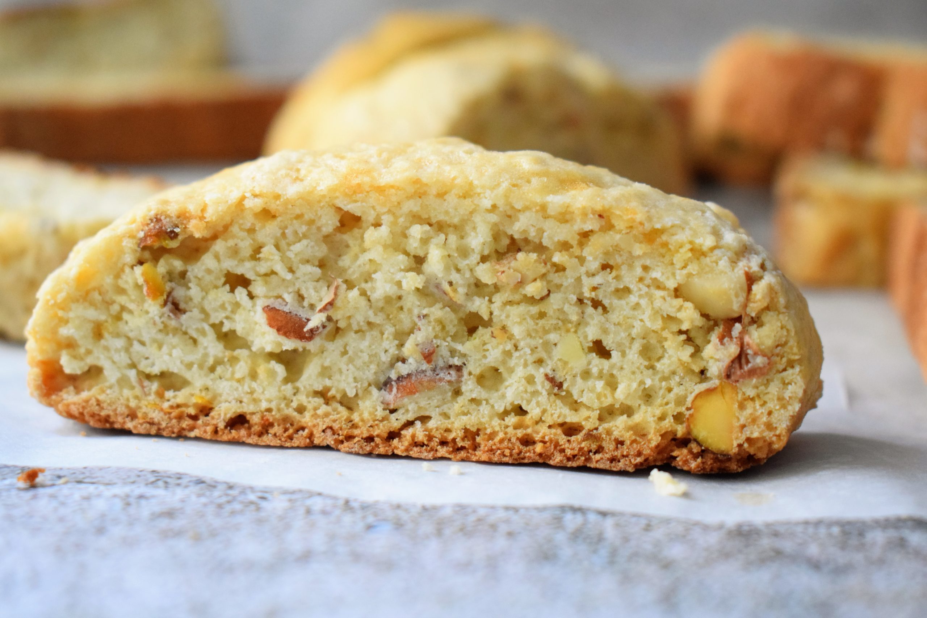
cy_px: 309
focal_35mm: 68
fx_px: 1738
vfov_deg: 20.2
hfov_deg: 29.9
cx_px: 464
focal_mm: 45
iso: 3200
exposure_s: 1/60
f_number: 5
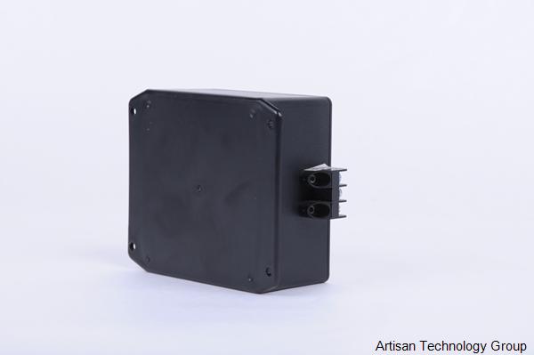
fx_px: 1778
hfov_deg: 17.1
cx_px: 267
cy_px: 178
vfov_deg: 11.4
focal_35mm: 120
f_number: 11
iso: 200
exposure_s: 1/200
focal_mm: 80
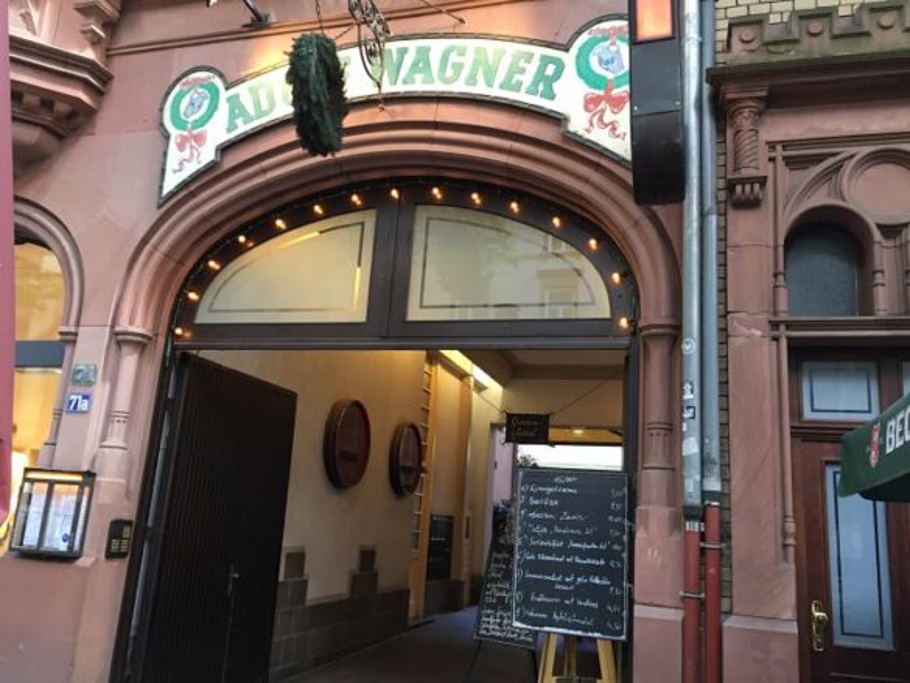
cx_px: 455
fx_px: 763
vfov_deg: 48.2
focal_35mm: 29
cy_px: 342
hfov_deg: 61.6
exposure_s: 1/33
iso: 32
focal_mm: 4.15
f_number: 2.2
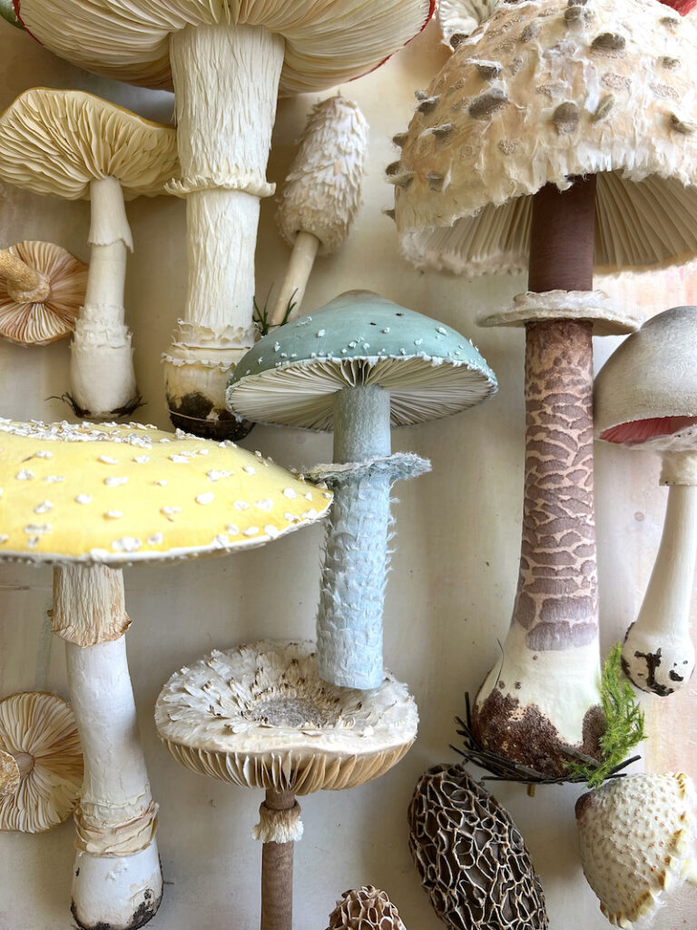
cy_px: 465
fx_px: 698
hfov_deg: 53.1
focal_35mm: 26
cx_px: 348
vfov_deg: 67.3
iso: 32
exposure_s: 1/126
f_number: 1.5
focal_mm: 5.7
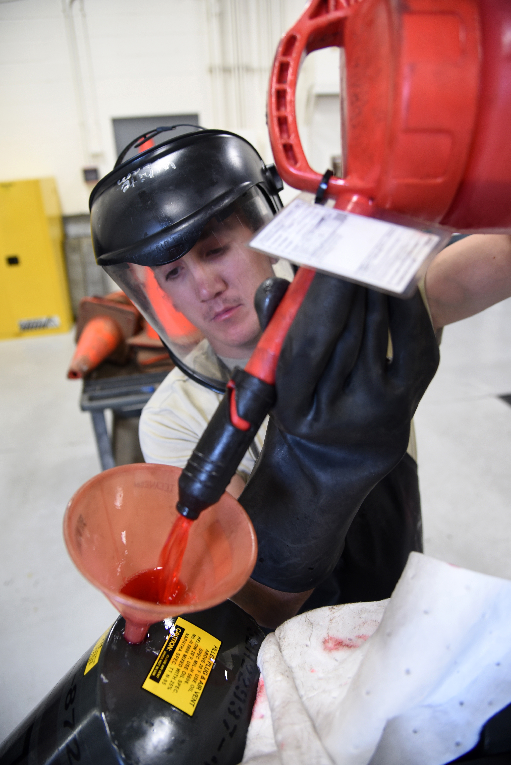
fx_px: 510
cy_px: 382
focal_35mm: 24
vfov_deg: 73.7
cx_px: 256
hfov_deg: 53.2
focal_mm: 24
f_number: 4
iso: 640
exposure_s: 1/50
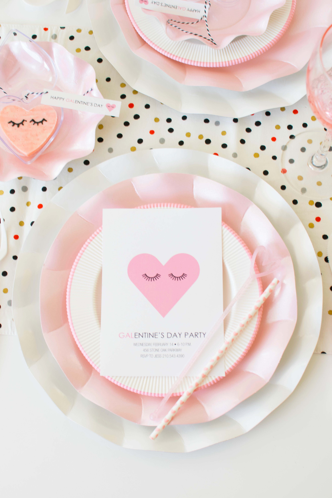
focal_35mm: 52
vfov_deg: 37.9
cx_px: 166
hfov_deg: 25.8
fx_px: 726
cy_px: 249
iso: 200
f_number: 4.5
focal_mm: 35
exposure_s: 1/15
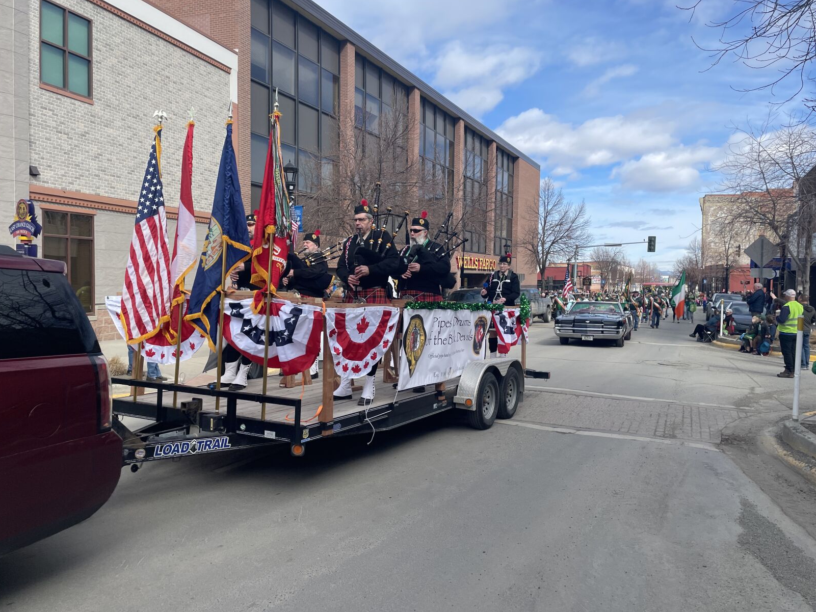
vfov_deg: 51.4
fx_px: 637
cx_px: 393
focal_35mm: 27
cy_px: 295
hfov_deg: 65.3
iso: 32
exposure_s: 1/2212
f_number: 1.6
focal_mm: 4.2
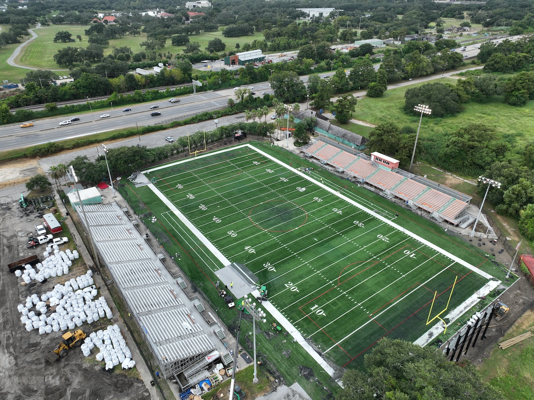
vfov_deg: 56.8
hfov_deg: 71.6
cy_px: 200
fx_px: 370
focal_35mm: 24
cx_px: 267
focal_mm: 12.29
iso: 100
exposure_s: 1/500
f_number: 2.8
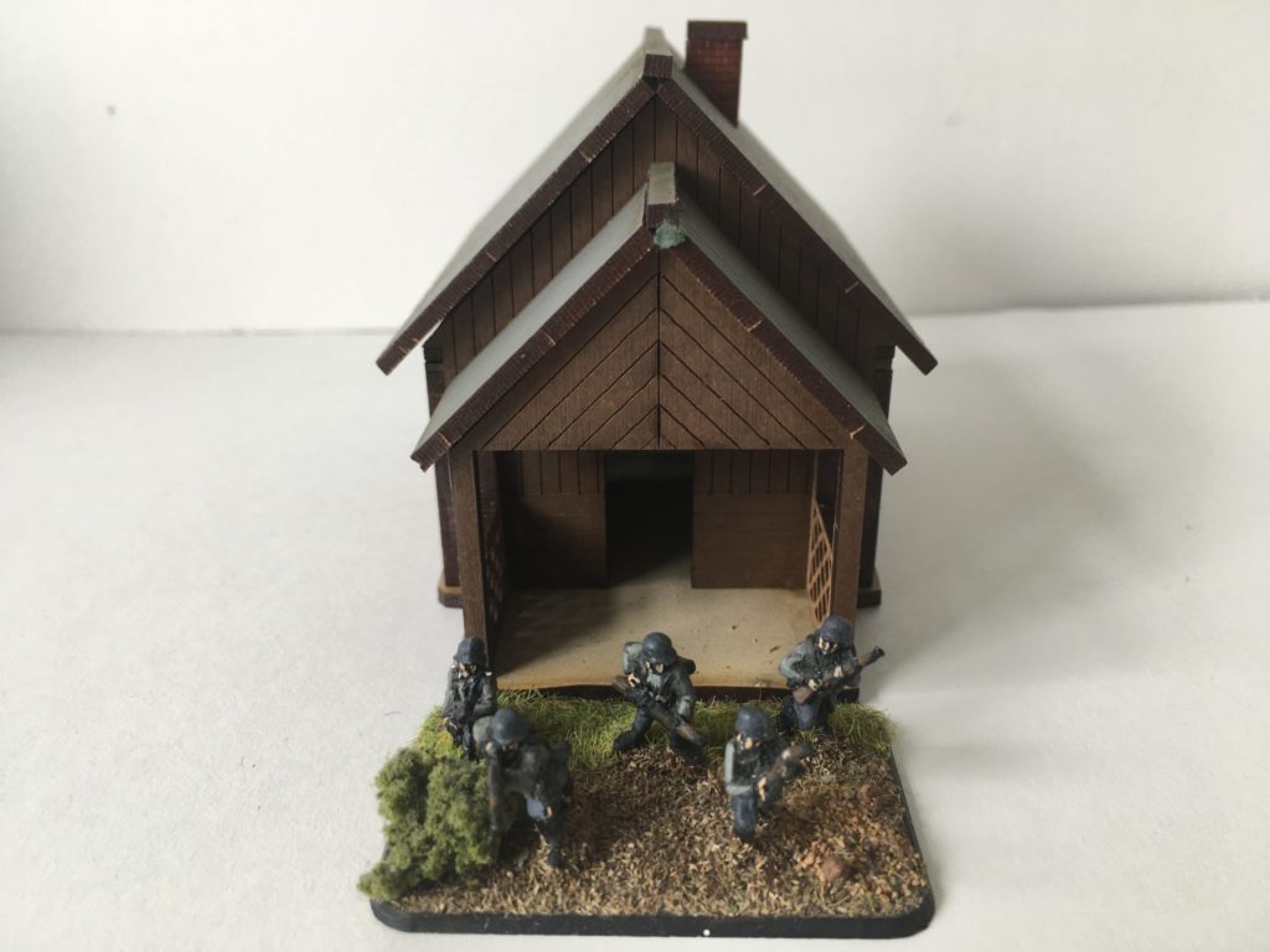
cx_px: 635
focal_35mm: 29
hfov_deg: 61.7
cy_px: 476
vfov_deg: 48.2
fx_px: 1064
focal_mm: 4.15
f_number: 2.2
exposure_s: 1/50
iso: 32
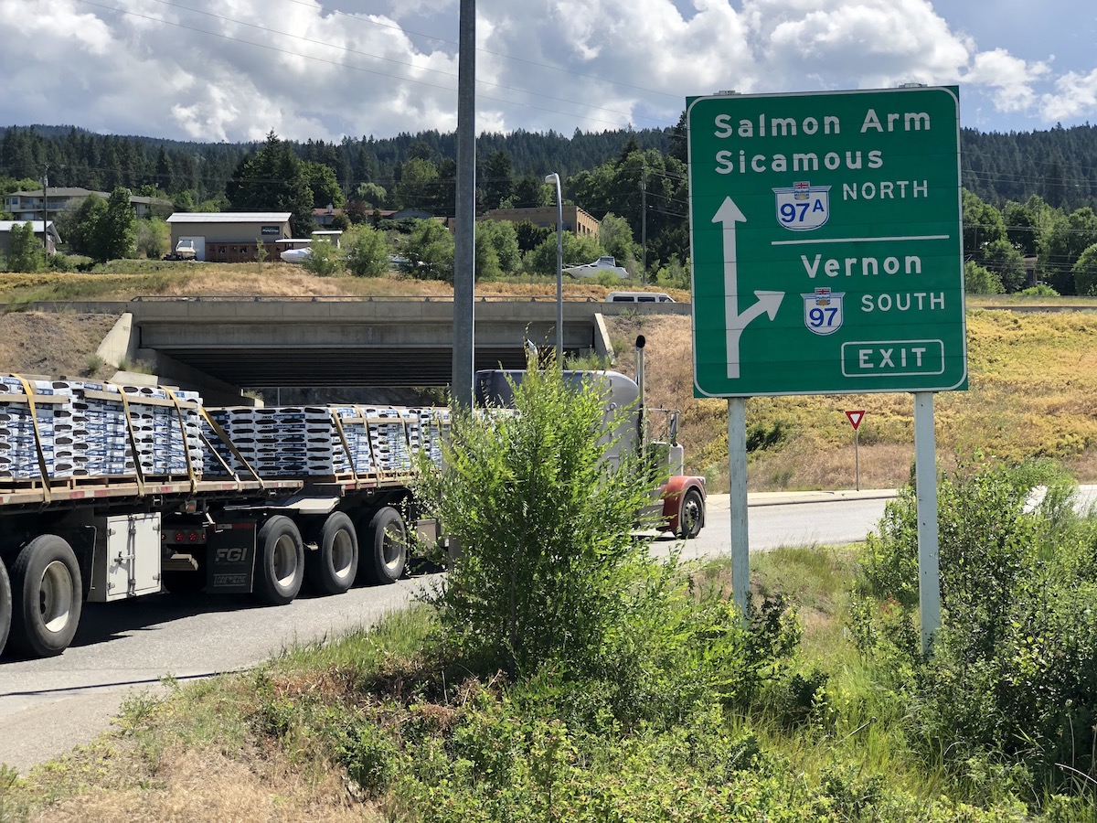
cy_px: 412
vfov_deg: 25.7
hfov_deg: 33.8
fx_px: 1806
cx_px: 548
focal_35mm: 57
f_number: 2.8
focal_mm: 6.6
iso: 20
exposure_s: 1/600
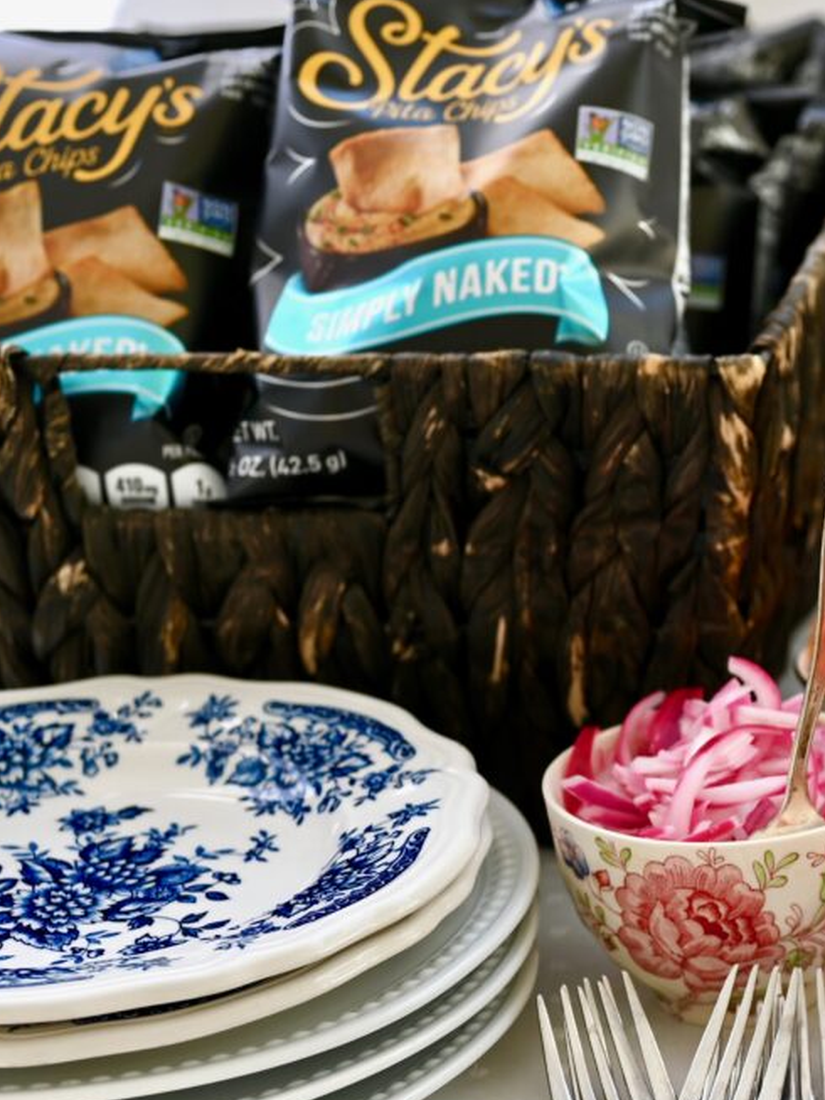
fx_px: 3590
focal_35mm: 113
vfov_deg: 17.3
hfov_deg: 12.7
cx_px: 1024
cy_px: 824
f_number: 4
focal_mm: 50
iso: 100
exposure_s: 1/160
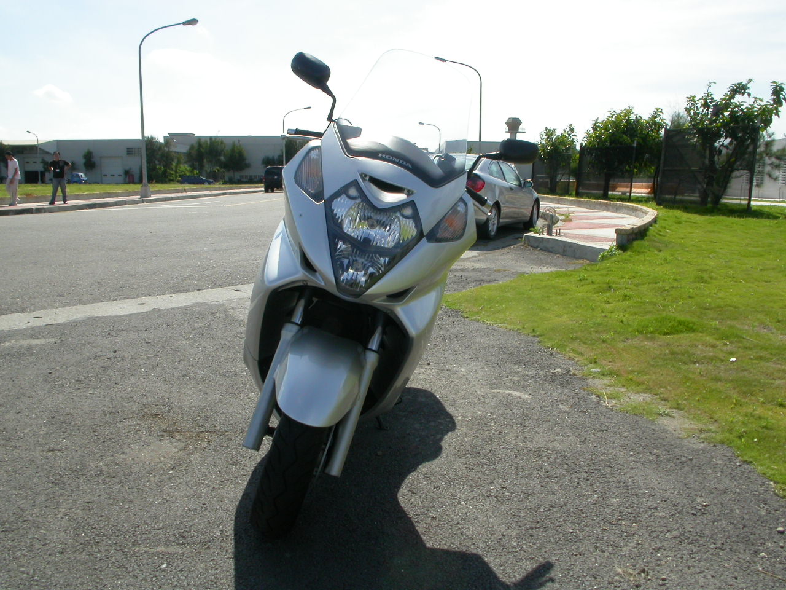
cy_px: 295
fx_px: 1022
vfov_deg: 32.2
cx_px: 393
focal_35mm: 45
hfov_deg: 42.1
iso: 100
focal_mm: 9.5
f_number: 7.9
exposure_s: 1/297
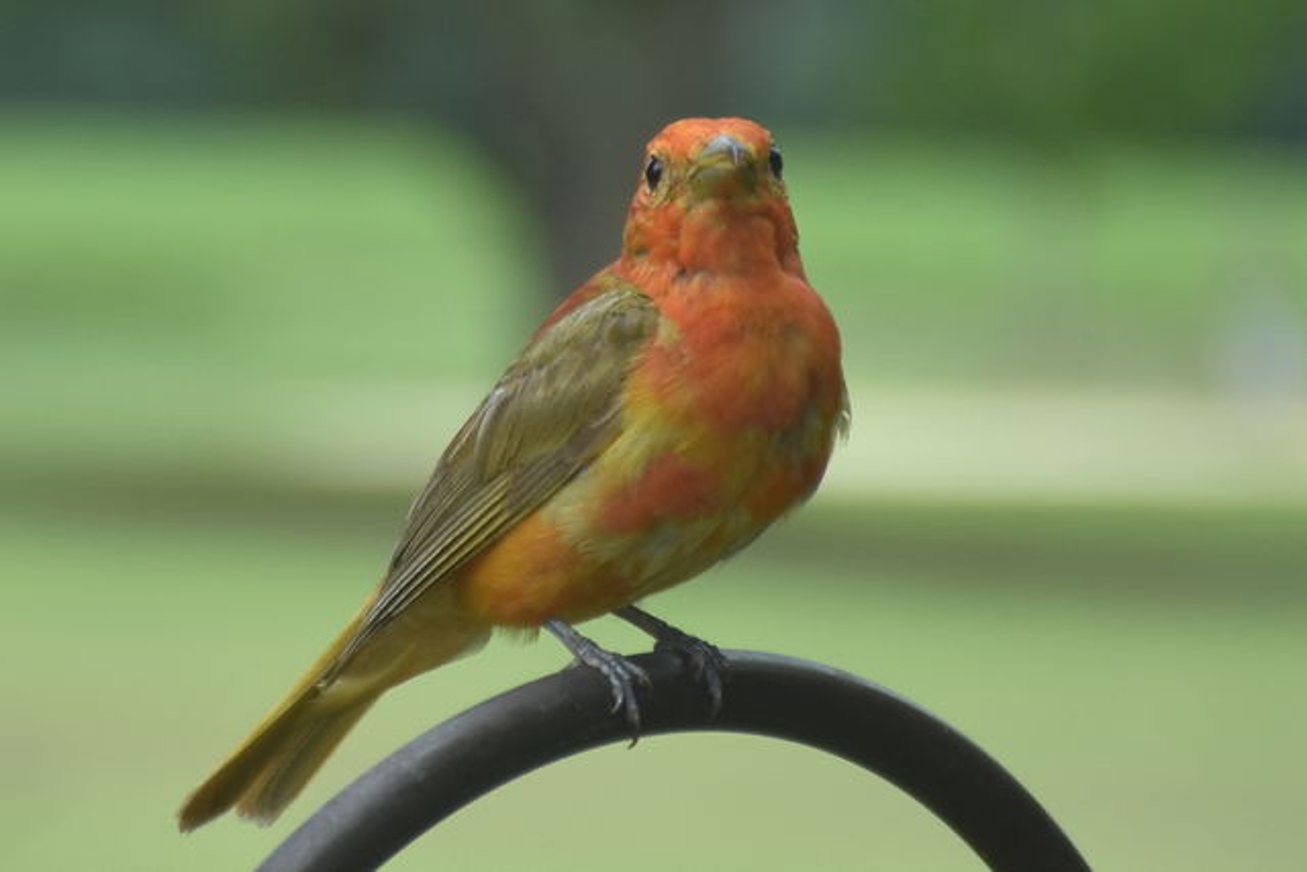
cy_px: 436
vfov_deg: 8.2
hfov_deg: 12.2
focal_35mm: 168
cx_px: 654
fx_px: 6100
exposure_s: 1/200
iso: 200
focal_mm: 112
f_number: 5.6
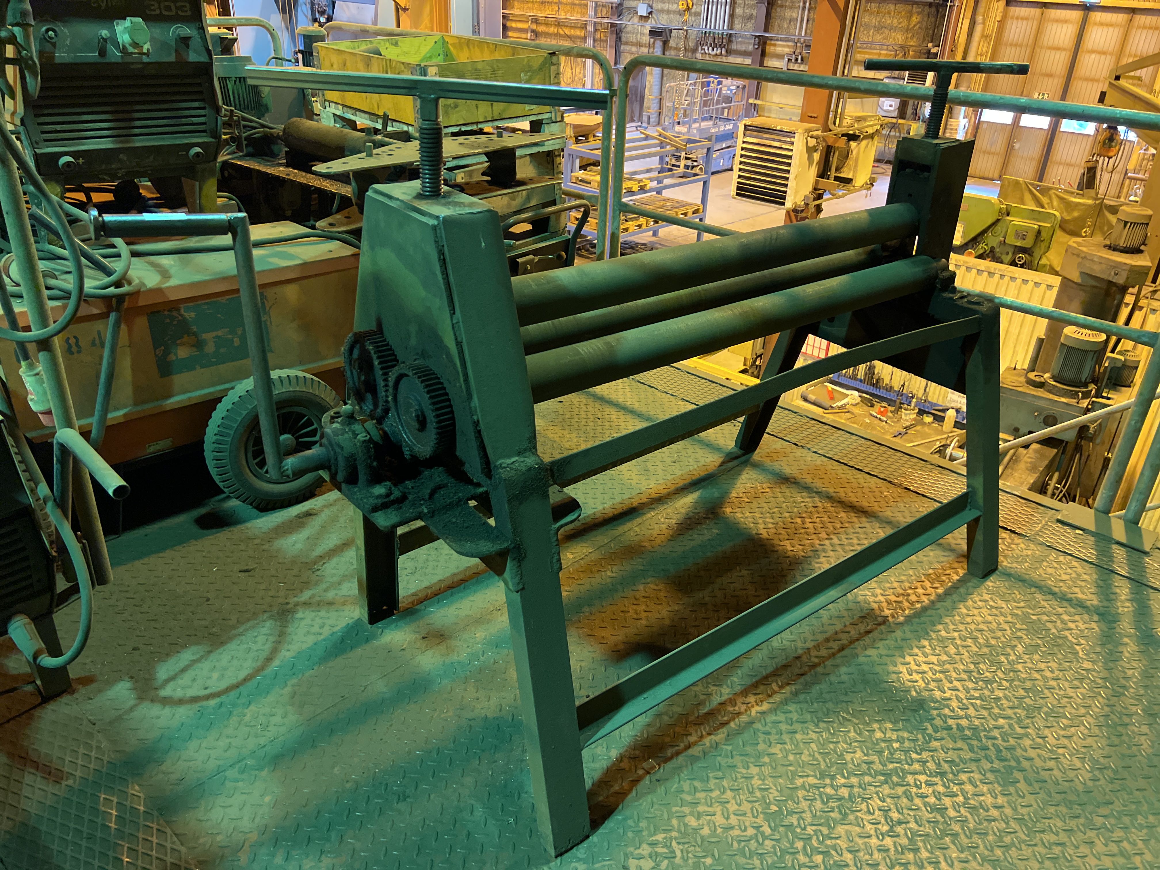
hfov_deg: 67.3
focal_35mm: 26
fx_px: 871
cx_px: 580
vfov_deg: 53.1
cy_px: 435
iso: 500
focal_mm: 5.7
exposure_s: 1/33
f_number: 1.5
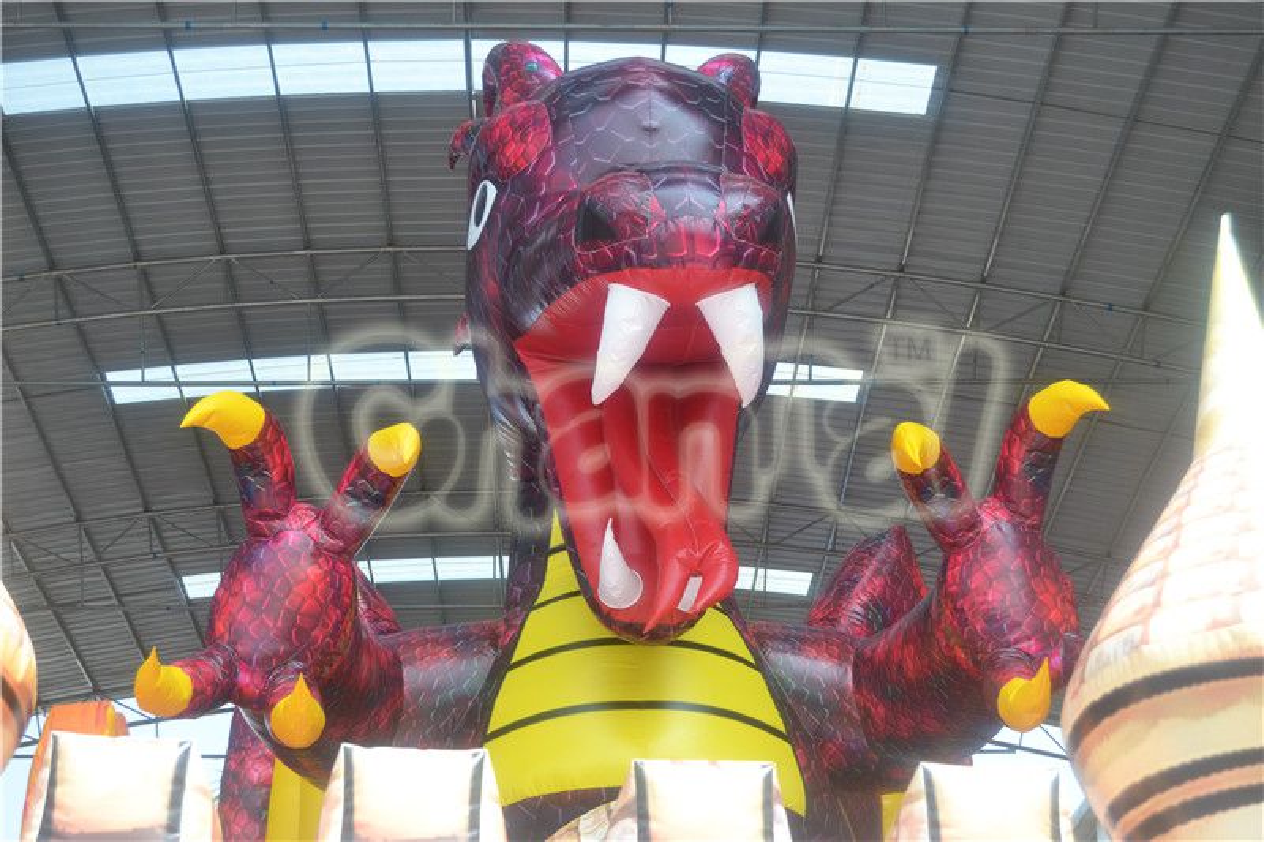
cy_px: 421
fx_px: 2211
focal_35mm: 63
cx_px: 632
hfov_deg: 31.9
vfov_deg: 21.6
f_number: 6.3
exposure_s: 1/160
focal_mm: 42
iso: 100
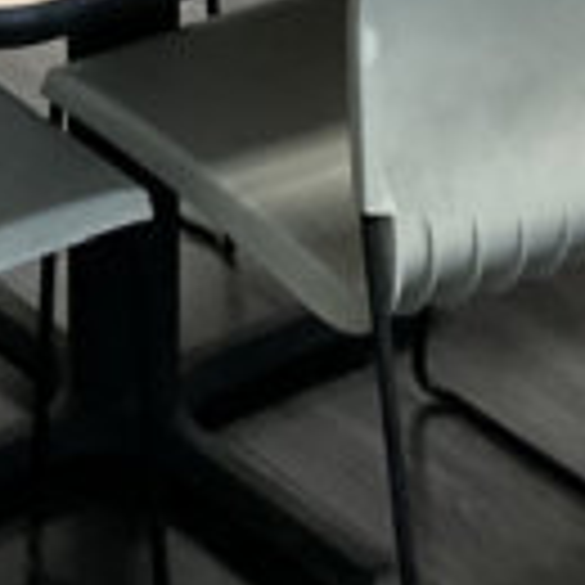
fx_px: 3059
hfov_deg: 10.8
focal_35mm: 160
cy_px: -693
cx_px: 7
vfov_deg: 9.9
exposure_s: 1/60
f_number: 1.8
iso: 50
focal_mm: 3
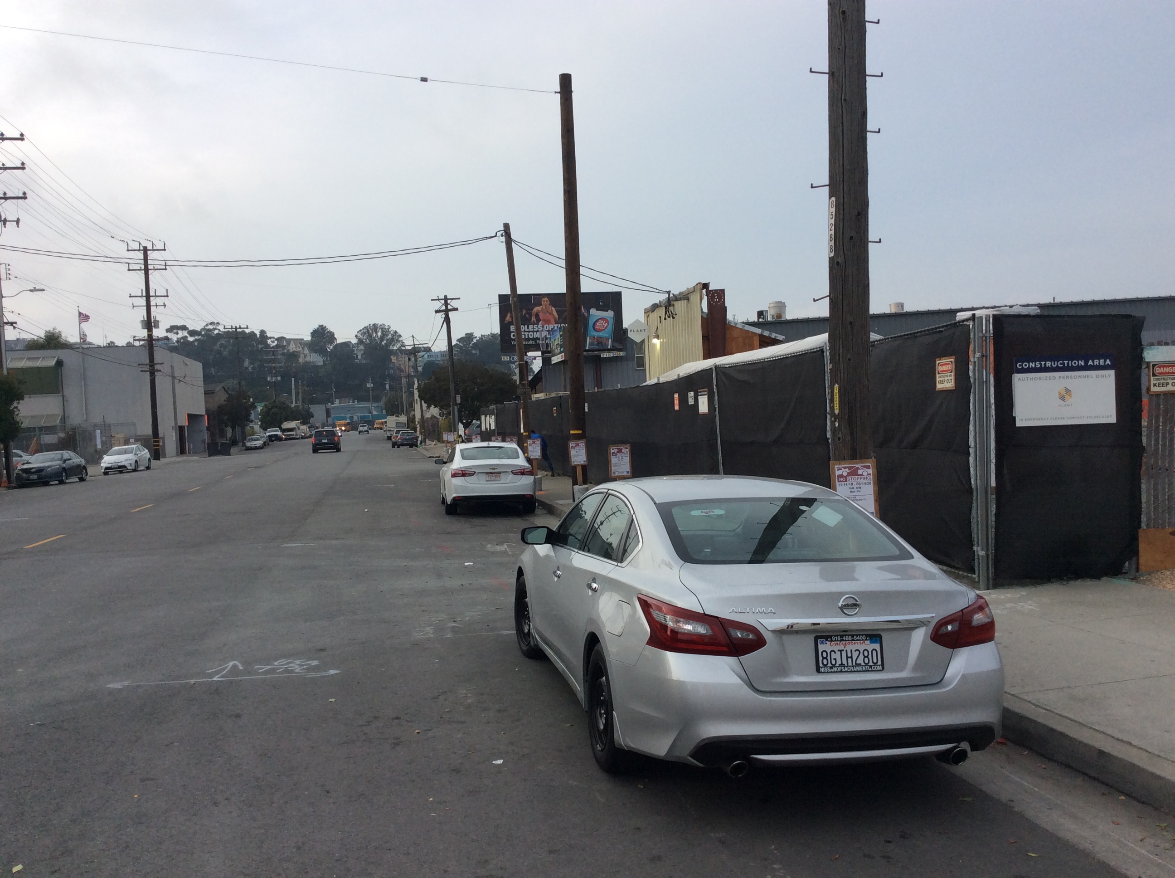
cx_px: 588
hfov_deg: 56.9
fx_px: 1085
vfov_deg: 44.1
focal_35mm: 32
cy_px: 439
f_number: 2.4
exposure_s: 1/408
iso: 32
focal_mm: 3.3
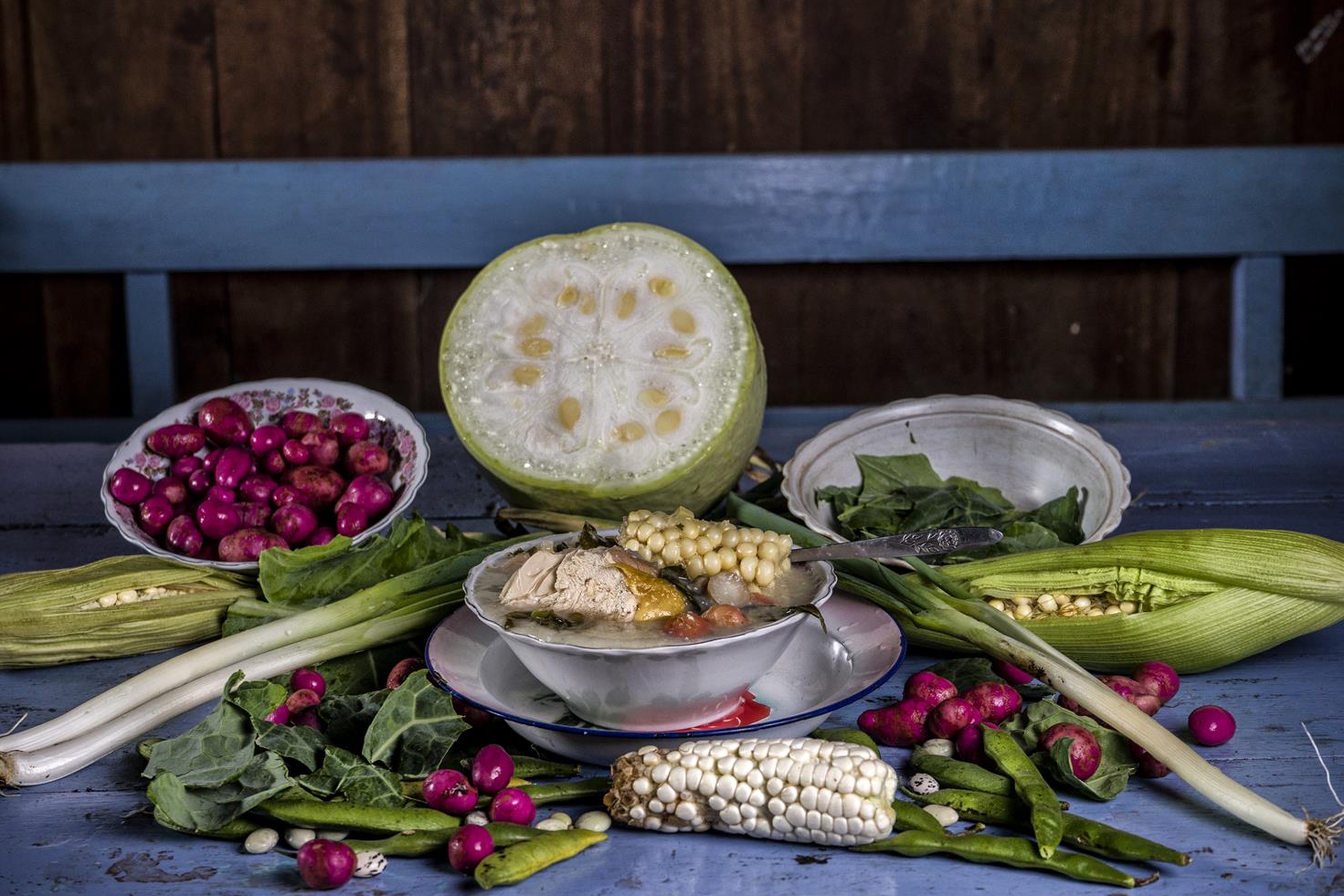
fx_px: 2315
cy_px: 456
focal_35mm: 62
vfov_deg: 21.9
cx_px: 657
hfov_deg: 32.4
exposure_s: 1/25
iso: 640
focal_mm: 57
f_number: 8
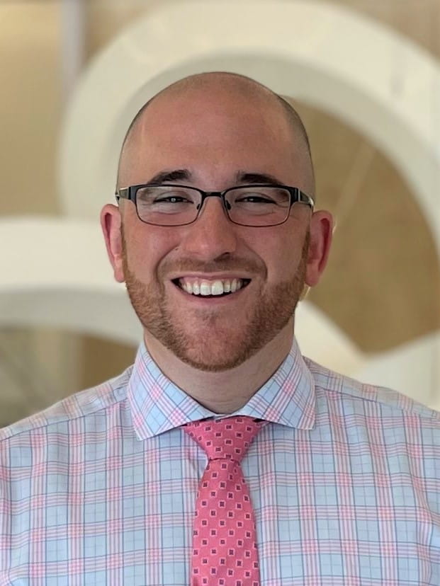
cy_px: 293
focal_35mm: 26
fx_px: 441
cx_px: 220
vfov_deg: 67.3
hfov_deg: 53.1
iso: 40
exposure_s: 1/120
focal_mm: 4.2
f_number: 1.6
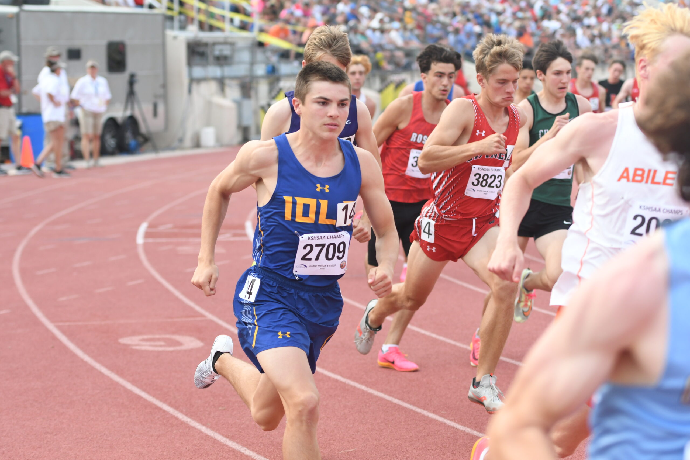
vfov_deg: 13.0
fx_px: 2012
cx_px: 345
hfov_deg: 19.5
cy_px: 230
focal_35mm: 105
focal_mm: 70
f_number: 2.8
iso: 640
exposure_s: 1/2000
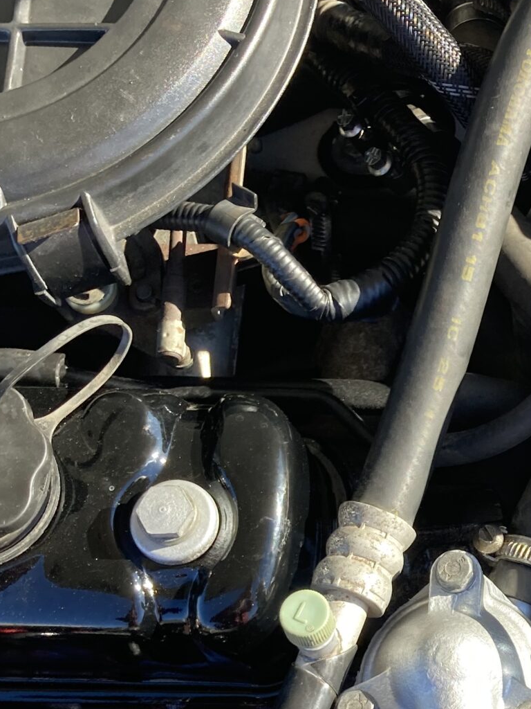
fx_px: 1432
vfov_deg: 27.1
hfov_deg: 20.3
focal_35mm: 70
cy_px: 600
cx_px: 536
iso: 20
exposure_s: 1/244
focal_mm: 3.99
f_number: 1.8
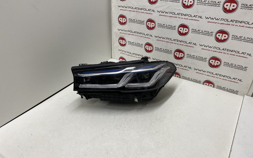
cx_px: 128
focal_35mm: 28
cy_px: 88
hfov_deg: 66.5
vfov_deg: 44.5
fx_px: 193
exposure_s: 1/100
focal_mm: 4.25
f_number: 1.8
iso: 64
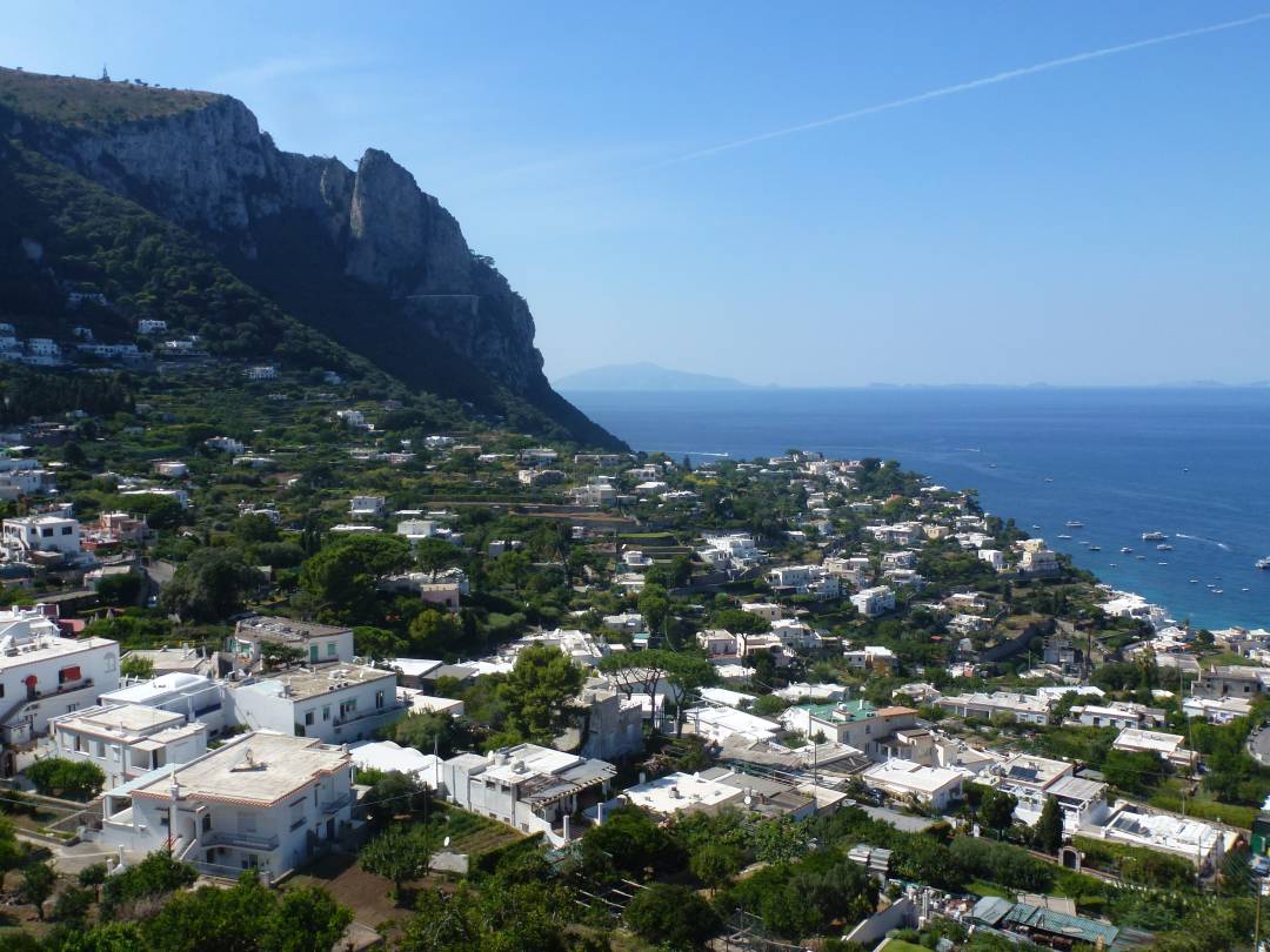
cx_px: 635
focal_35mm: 30
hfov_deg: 60.0
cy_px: 476
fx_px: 1101
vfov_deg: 46.8
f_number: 4
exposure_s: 1/1000
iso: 100
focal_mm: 5.4
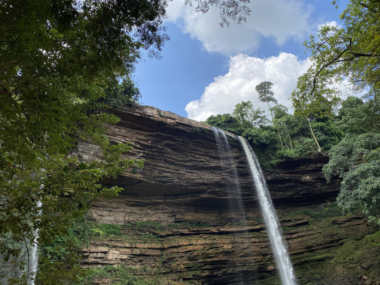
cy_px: 142
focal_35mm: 26
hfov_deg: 67.3
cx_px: 190
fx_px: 285
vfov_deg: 53.1
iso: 32
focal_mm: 4.25
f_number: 1.8
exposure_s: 1/1072
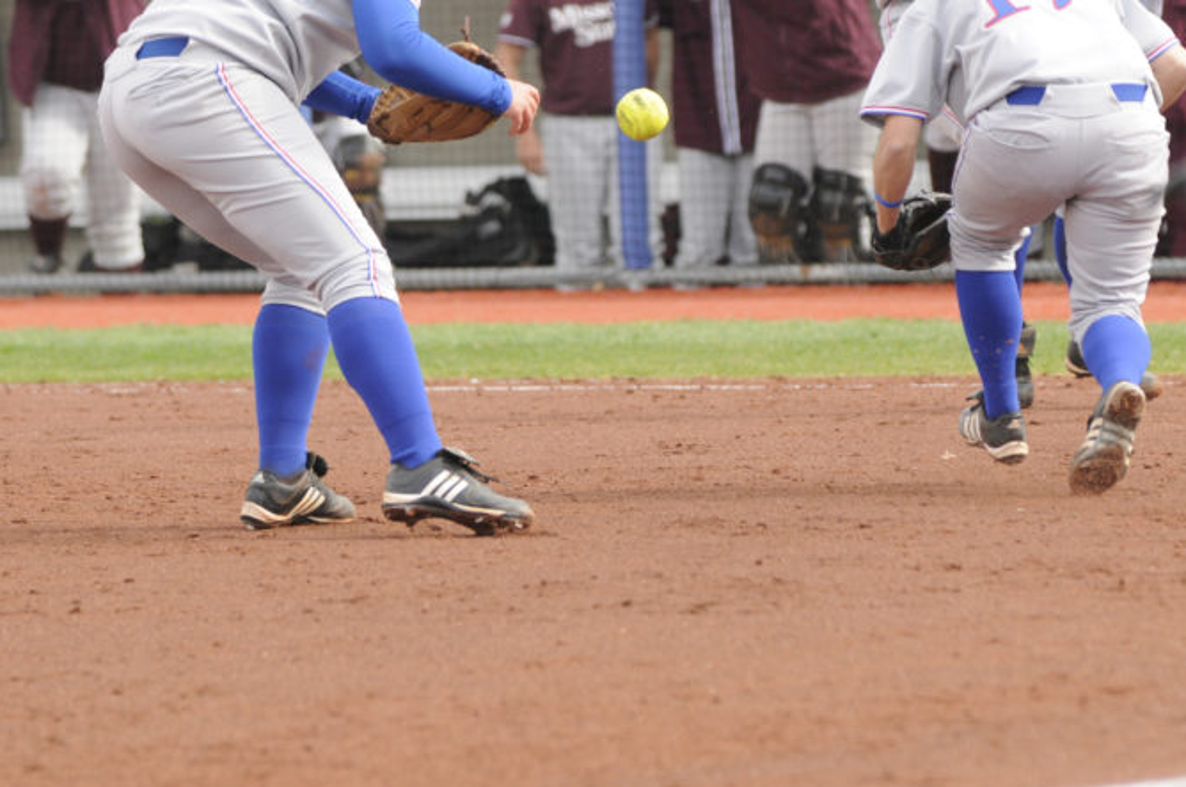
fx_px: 15129
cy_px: 220
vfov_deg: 3.0
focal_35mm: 460
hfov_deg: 4.5
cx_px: 705
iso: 640
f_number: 5
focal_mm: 200
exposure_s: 1/1600
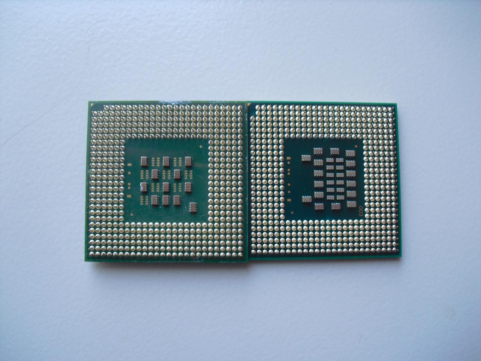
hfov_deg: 51.4
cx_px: 240
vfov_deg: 39.7
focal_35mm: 36
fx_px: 500
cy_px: 180
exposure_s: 1/80
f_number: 3.1
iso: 200
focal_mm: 6.3
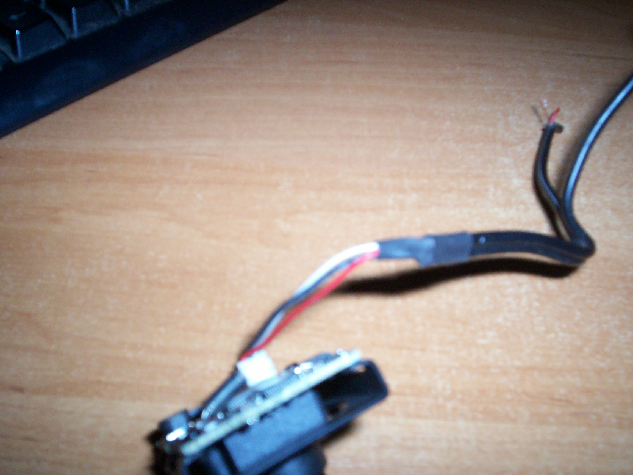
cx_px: 316
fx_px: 658
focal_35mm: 36
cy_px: 238
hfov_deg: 51.4
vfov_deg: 39.7
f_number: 4.5
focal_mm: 5.9
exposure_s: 1/64
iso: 140
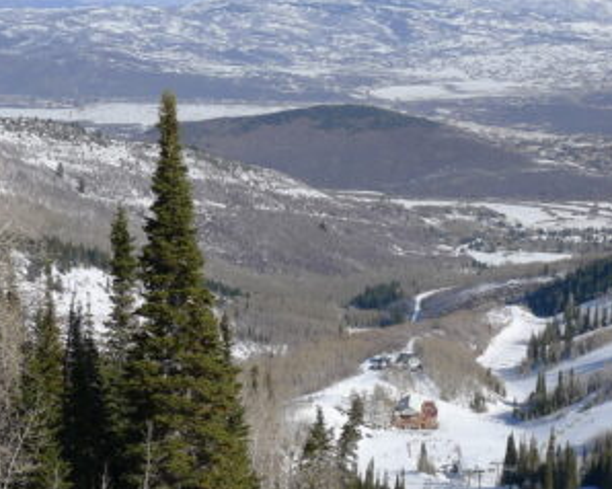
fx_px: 1593
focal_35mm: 88
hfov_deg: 21.3
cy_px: 378
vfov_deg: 17.3
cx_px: 554
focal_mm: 9.2
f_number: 4.5
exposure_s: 1/1000
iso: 80
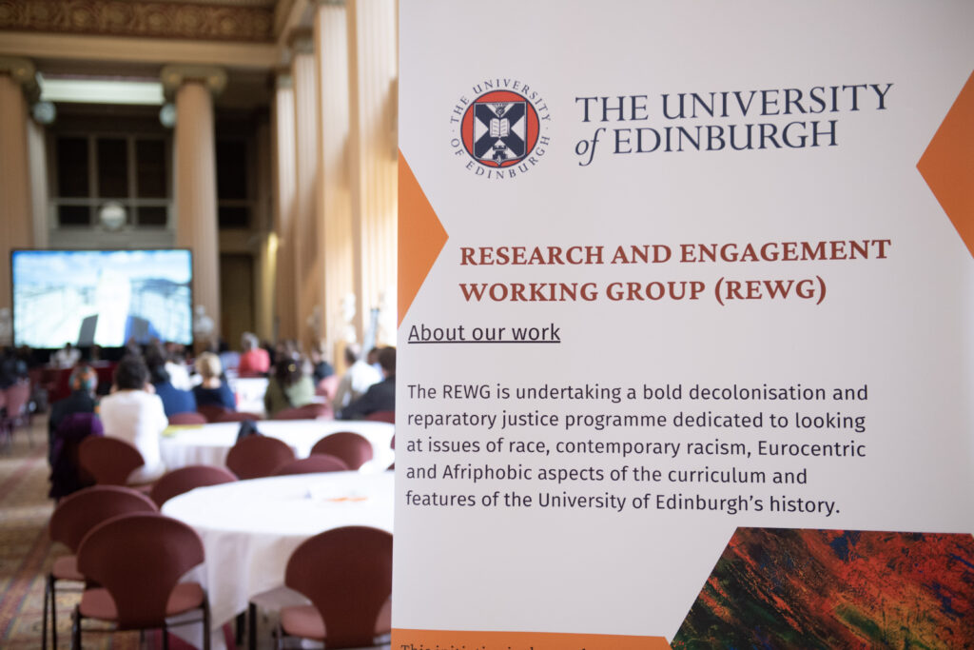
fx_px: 1299
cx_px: 487
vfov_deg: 28.1
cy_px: 325
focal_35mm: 48
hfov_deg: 41.1
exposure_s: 1/80
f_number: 5
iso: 3200
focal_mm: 48
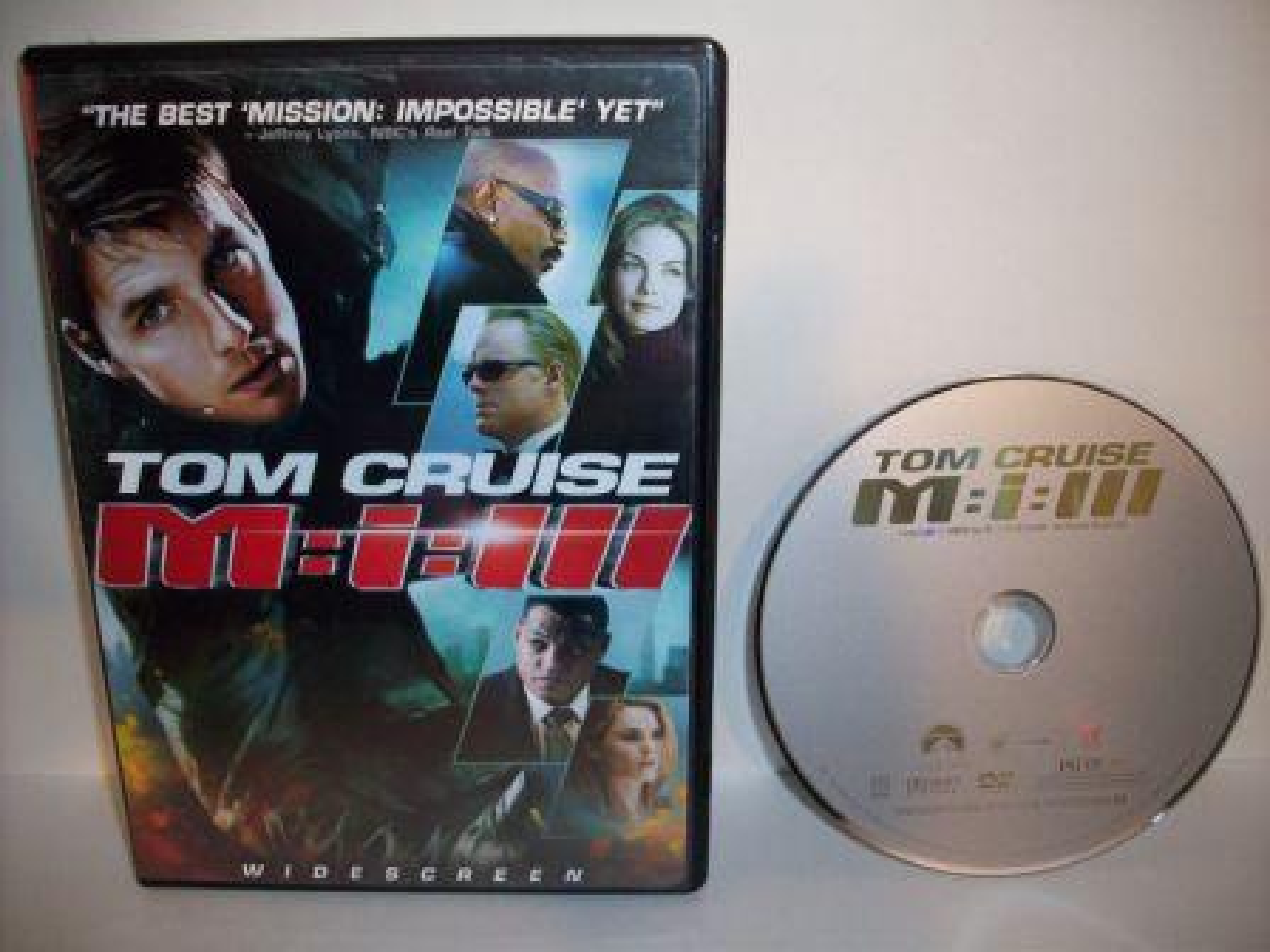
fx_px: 1357
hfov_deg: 50.1
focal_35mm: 37
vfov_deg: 38.7
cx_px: 635
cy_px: 476
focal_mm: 6.2
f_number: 2.8
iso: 160
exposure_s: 1/45
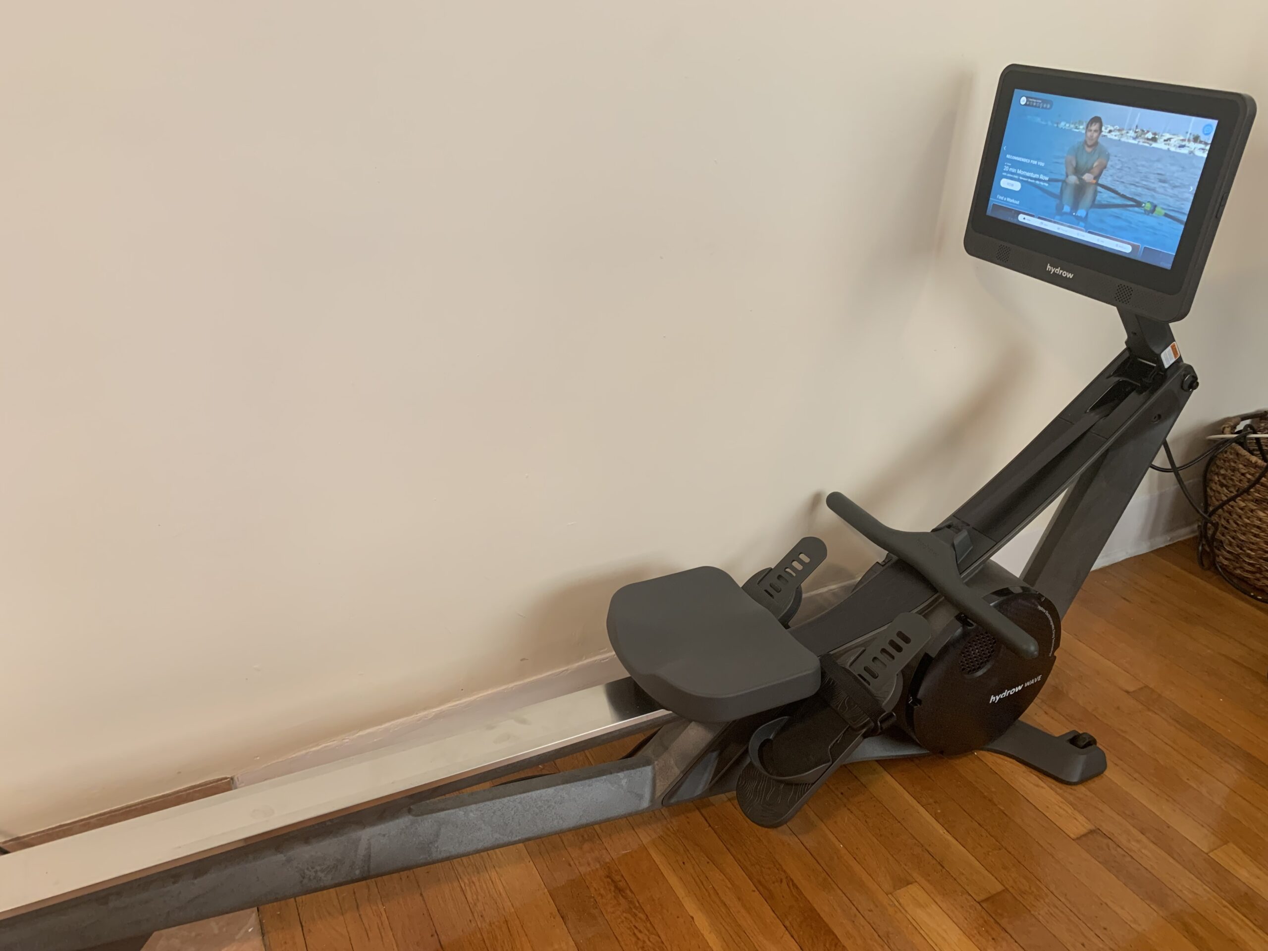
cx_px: 634
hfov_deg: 67.3
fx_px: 952
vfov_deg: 53.1
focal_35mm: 26
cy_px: 476
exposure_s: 1/40
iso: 400
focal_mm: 4.25
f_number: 1.8
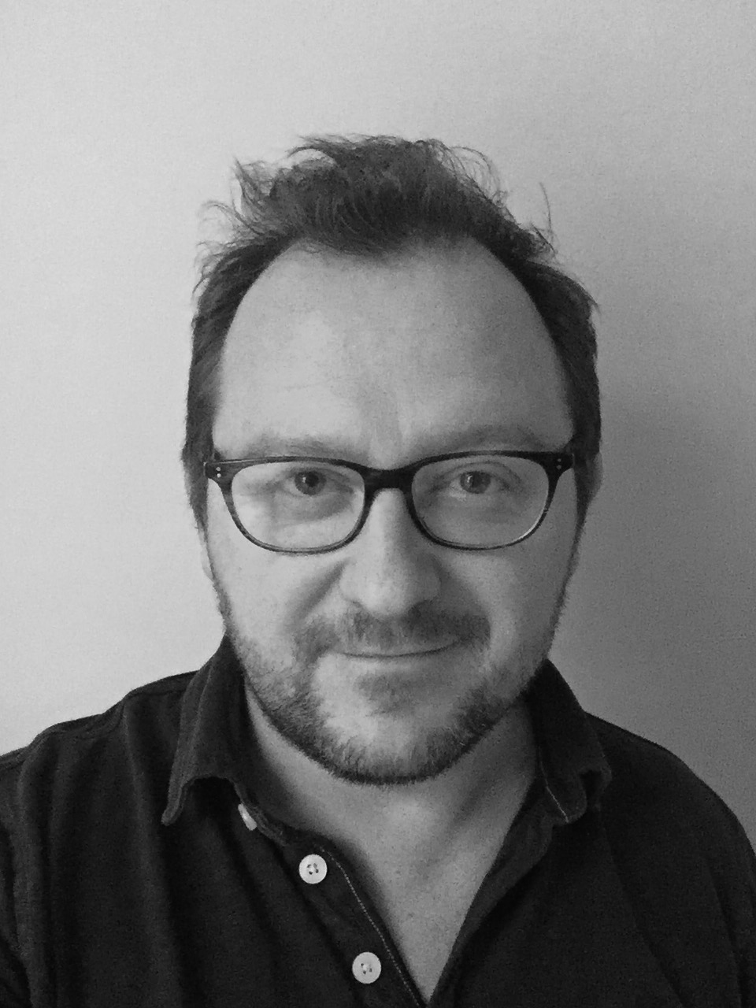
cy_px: 504
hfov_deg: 45.4
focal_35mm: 31
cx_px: 378
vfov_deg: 58.4
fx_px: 903
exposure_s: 1/17
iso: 1000
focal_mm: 2.65
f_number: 2.2
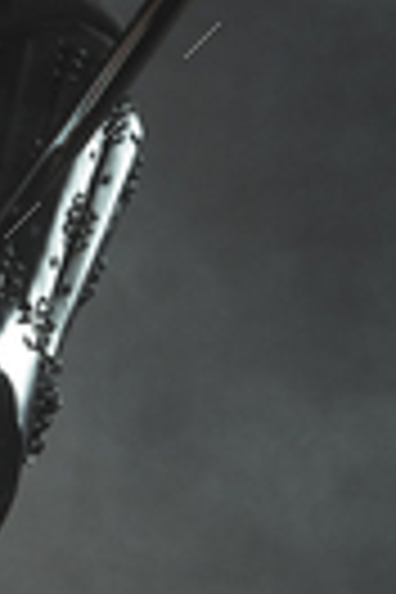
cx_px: -225
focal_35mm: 267
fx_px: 4405
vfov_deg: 7.6
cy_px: -266
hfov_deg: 5.1
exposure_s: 1/160
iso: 250
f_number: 8
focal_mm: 40
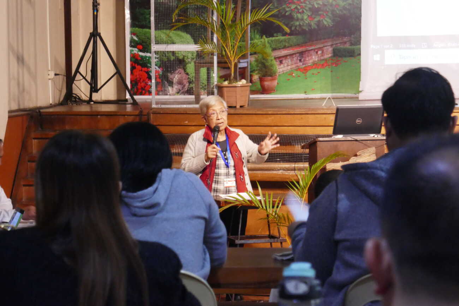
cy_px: 153
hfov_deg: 15.2
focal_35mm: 135
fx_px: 1721
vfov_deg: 10.2
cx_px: 230
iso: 3200
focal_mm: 49.2
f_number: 5.7
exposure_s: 1/13
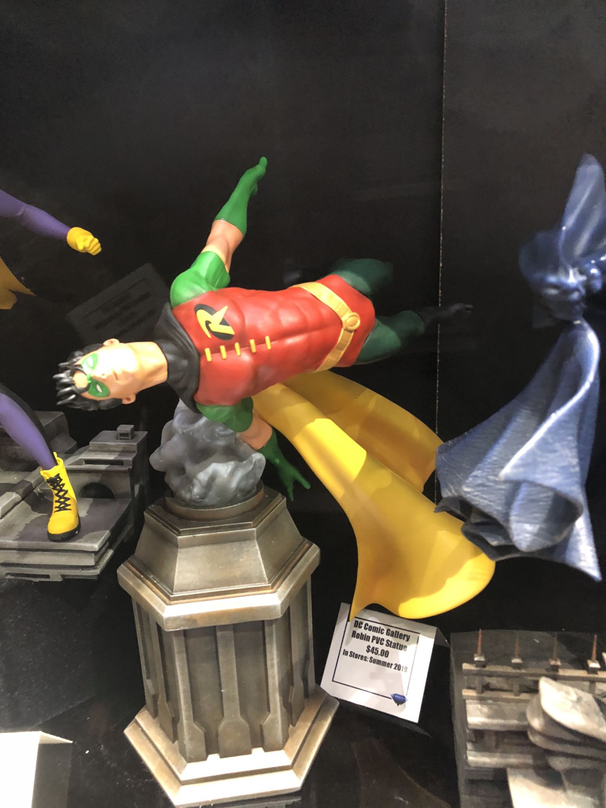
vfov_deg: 63.4
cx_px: 303
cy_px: 404
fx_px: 654
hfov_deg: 49.7
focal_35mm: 28
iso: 100
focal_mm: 3.99
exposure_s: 1/4
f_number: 1.8
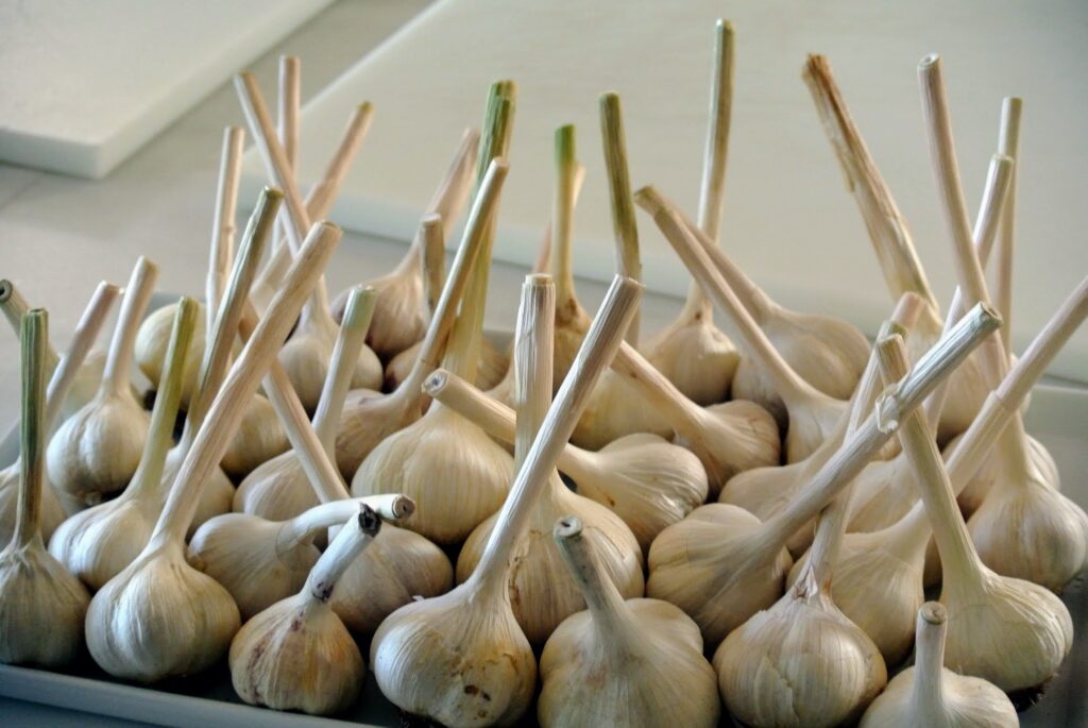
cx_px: 544
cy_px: 364
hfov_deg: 25.0
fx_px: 2450
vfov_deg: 16.9
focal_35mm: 81
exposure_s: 1/30
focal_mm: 30
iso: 560
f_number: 3.8
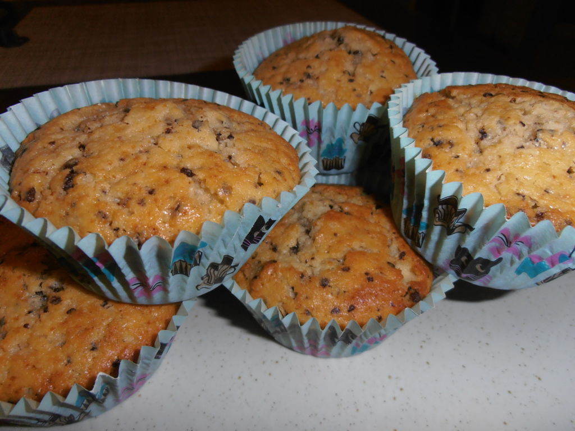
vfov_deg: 56.8
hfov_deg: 71.6
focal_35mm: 24
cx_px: 288
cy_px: 216
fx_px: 399
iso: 80
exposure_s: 1/30
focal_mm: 4.2
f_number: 3
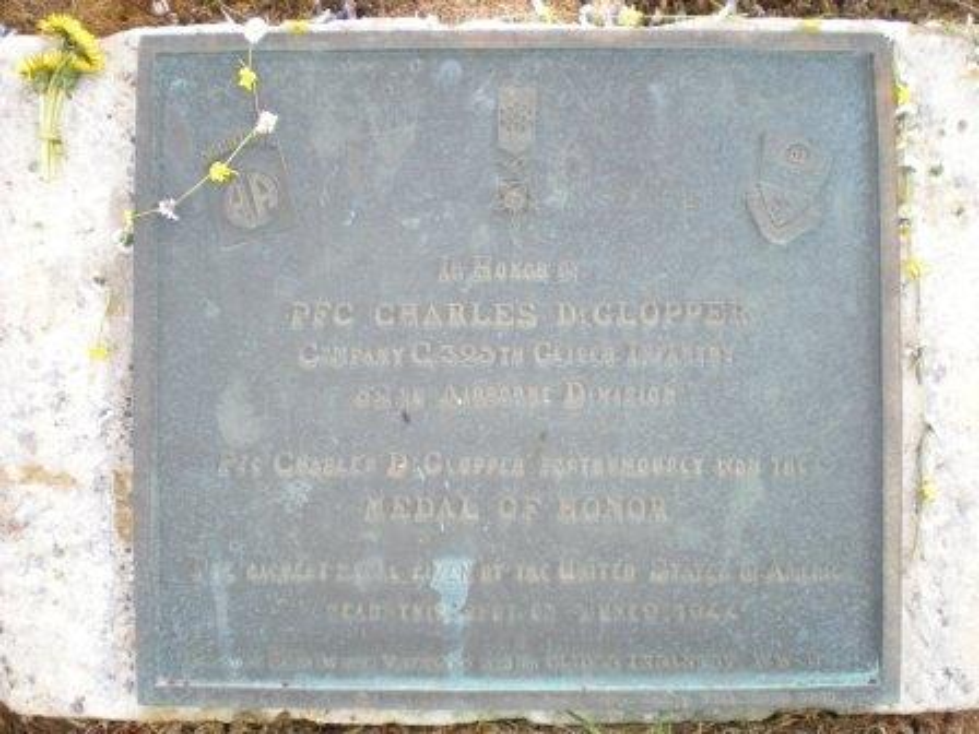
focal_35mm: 38
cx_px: 490
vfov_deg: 37.7
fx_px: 1075
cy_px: 367
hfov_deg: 49.0
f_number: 3.1
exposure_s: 1/96.7
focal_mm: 6.3
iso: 64
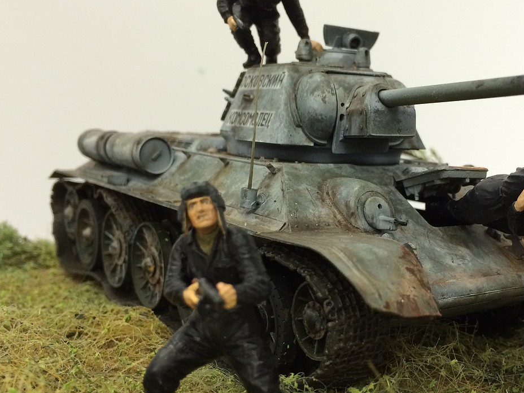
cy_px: 215
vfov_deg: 35.9
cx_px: 321
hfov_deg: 46.5
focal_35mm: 40
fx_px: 606
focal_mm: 4.15
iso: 160
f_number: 2.2
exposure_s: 1/30
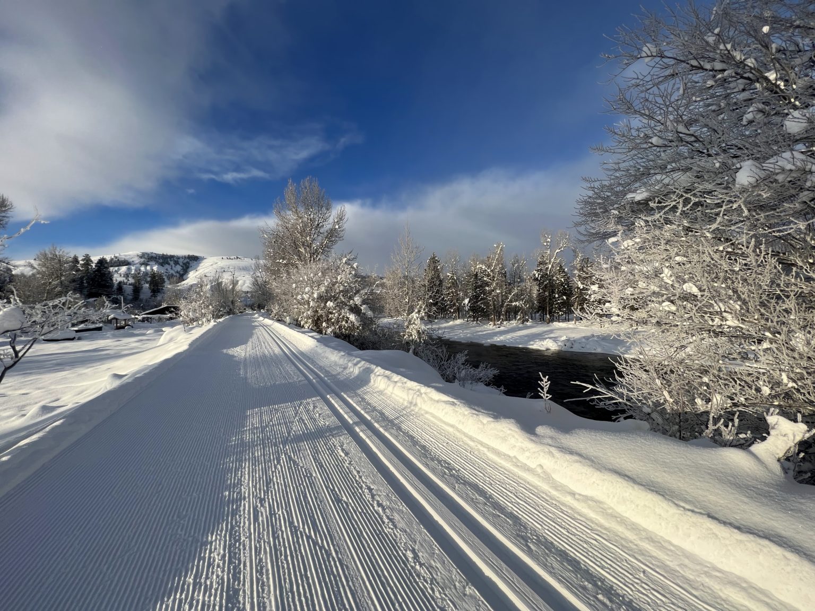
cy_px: 306
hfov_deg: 106.2
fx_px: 306
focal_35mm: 13
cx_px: 408
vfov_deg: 89.9
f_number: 1.8
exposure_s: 1/1980
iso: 32
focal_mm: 1.57
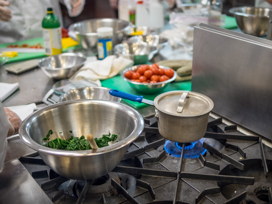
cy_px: 102
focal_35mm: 50
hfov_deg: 38.2
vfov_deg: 29.1
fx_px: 393
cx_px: 136
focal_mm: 25
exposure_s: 1/160
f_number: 1.4
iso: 500
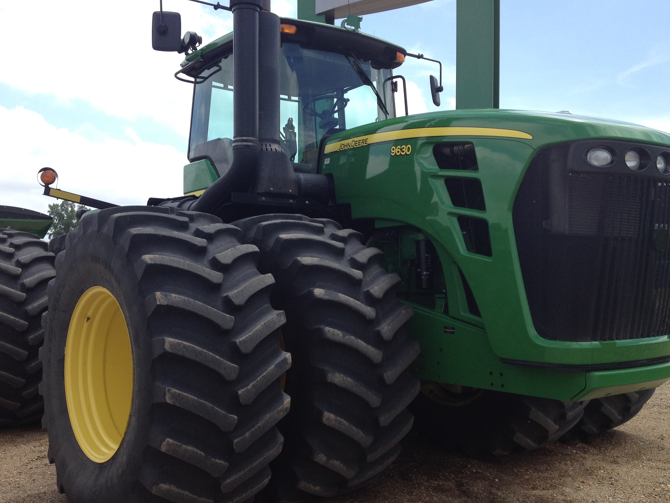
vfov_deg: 35.1
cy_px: 264
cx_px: 305
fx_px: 794
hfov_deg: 45.7
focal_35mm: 41
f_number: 2.4
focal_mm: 4.28
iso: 50
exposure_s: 1/1381
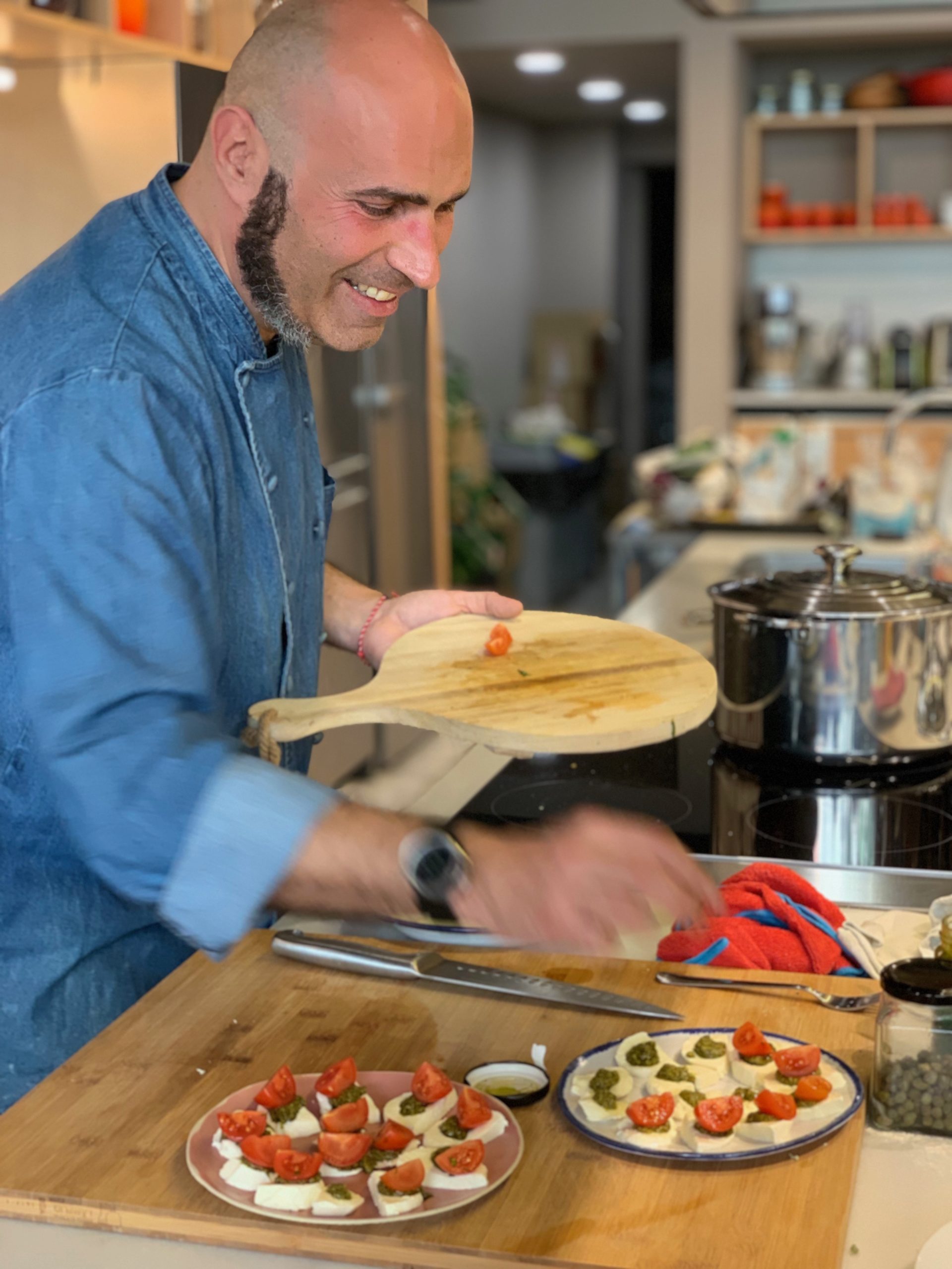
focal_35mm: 52
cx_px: 476
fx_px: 1907
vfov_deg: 36.8
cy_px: 634
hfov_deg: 28.0
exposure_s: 1/50
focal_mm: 6
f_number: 2.4
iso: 100
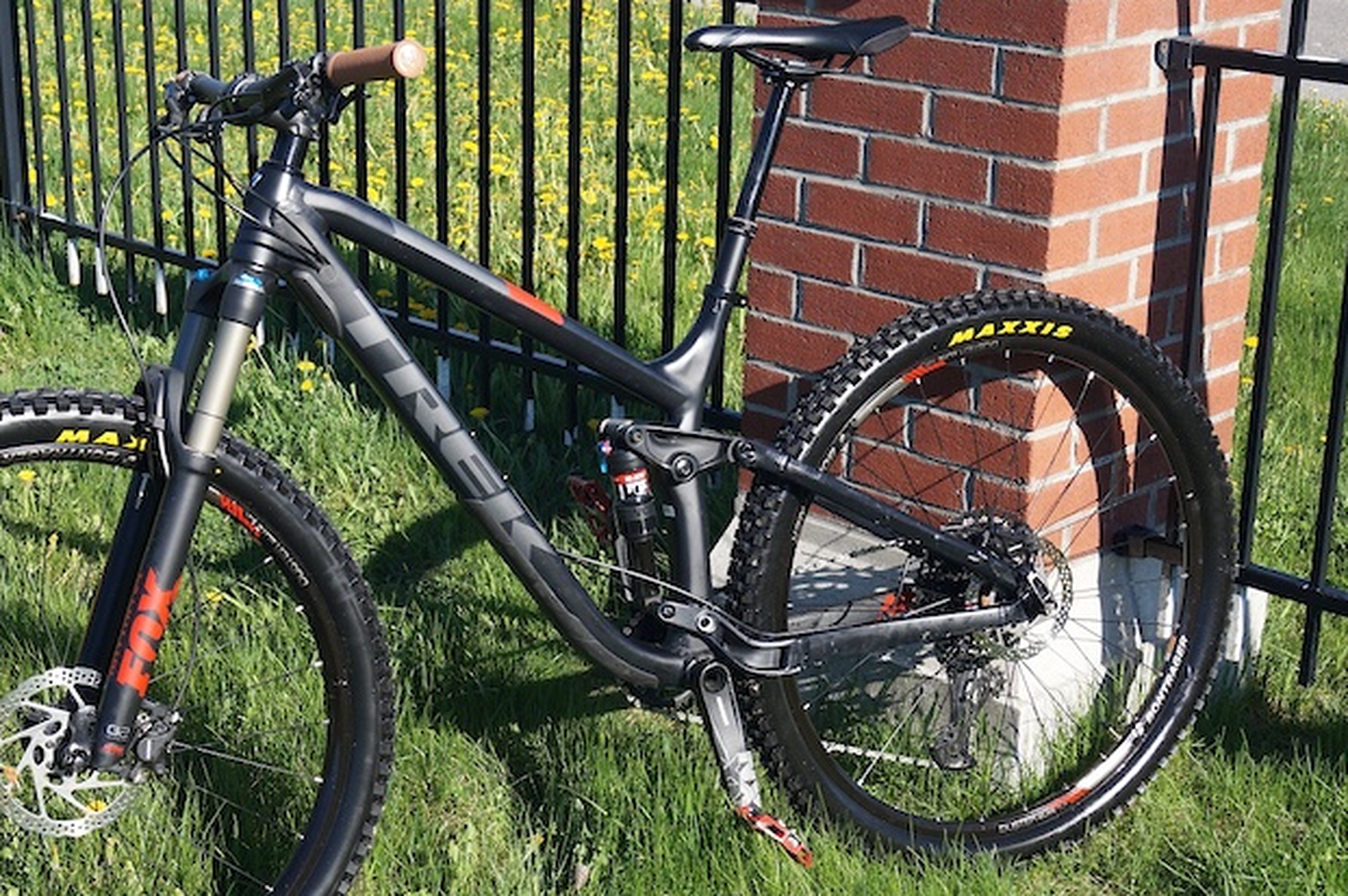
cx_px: 512
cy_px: 551
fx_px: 2170
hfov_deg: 34.3
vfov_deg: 23.3
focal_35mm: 58
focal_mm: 30
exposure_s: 1/200
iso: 100
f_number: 8
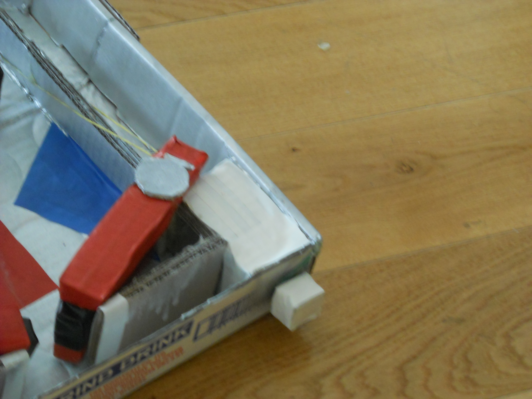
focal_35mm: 145
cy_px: 200
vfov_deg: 10.2
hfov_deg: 13.6
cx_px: 266
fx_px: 2228
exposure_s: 1/13
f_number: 6.7
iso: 400
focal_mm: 24.03
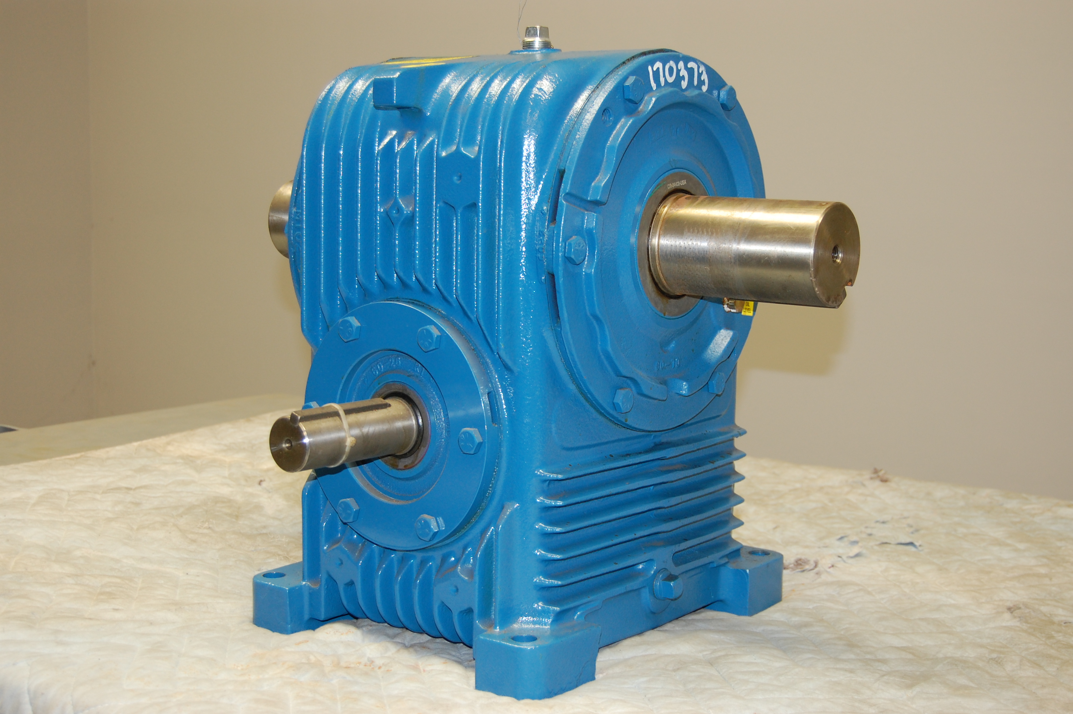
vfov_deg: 25.7
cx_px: 536
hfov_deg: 37.9
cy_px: 357
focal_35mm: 52
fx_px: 1563
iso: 400
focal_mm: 35
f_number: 4.8
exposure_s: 1/60
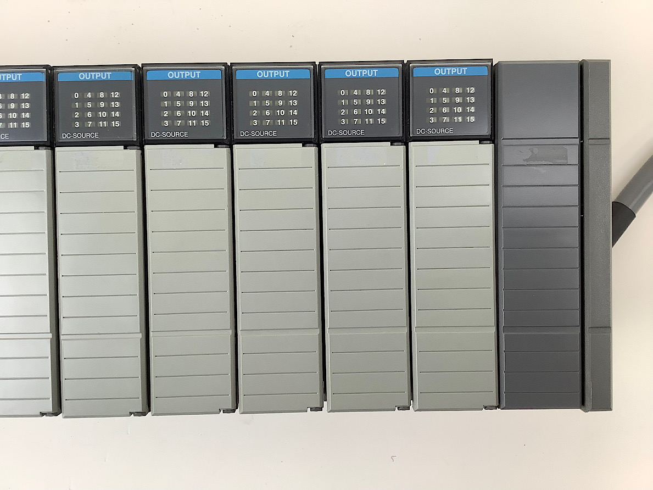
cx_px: 326
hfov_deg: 58.3
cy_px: 245
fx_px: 585
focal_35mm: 31
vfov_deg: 45.4
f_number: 2.4
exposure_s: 1/100
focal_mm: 3.3
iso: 80
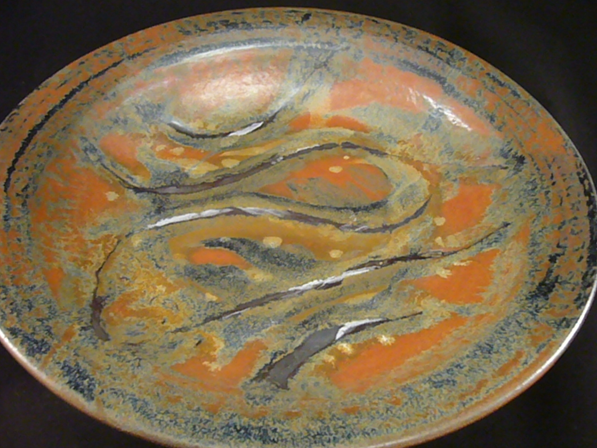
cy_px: 233
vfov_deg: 36.0
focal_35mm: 40
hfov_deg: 46.8
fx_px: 690
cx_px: 300
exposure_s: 1/30
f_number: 2.8
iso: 1250
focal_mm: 5.8
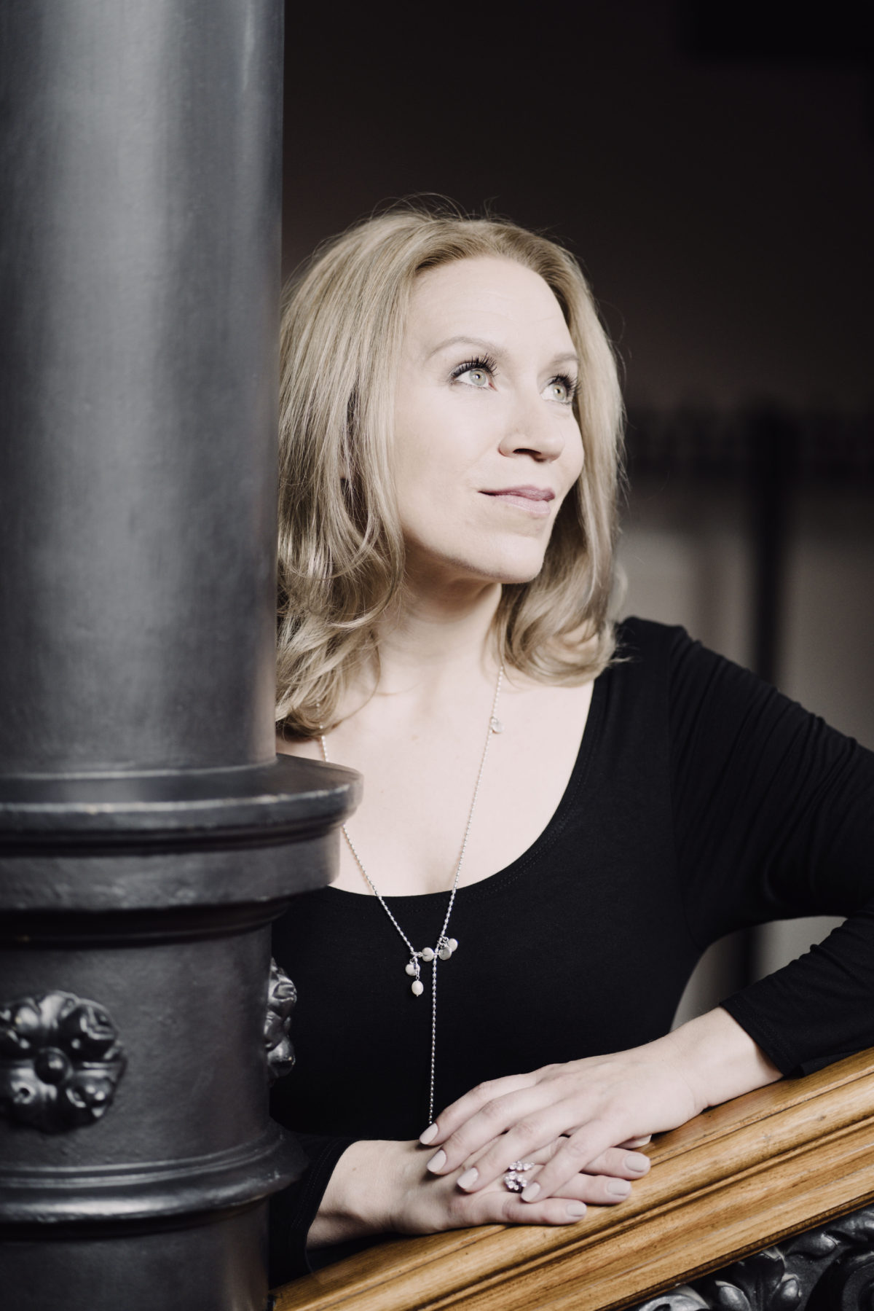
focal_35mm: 85
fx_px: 3094
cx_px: 437
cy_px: 656
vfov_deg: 23.9
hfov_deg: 16.1
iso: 500
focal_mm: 85
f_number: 2
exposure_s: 1/125
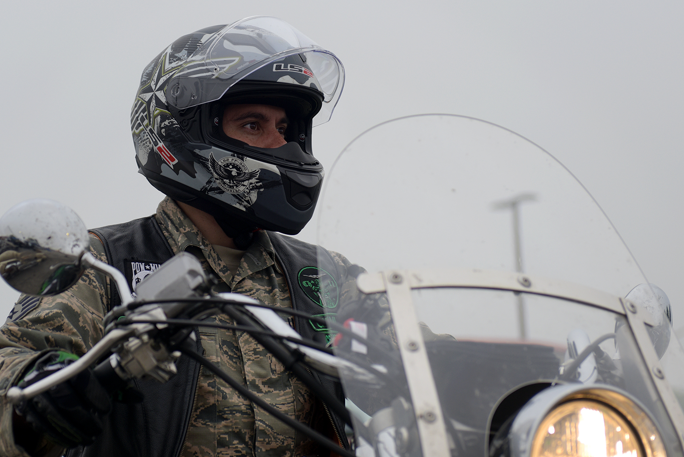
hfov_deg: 23.6
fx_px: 1635
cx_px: 330
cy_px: 276
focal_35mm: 86
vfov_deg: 15.9
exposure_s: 1/800
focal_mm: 70
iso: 125
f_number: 3.5
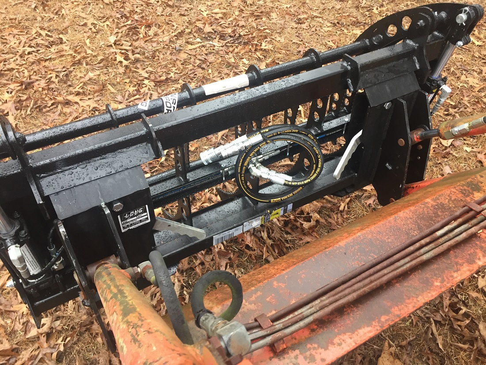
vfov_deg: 48.2
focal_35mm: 29
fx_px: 407
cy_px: 182
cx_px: 243
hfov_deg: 61.7
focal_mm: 4.15
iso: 32
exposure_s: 1/30
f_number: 2.2
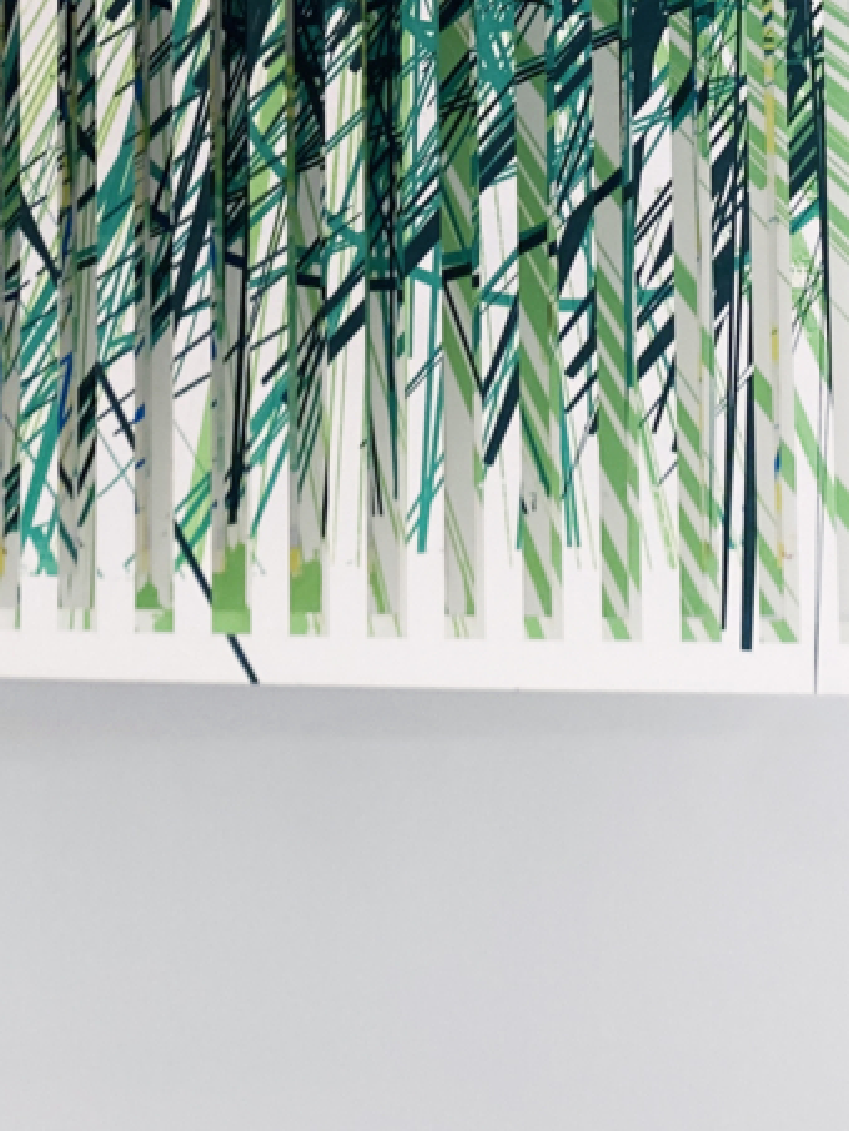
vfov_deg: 19.8
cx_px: 213
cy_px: -547
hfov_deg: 17.1
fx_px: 2811
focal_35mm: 86
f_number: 1.8
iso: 80
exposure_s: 1/120
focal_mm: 4.25
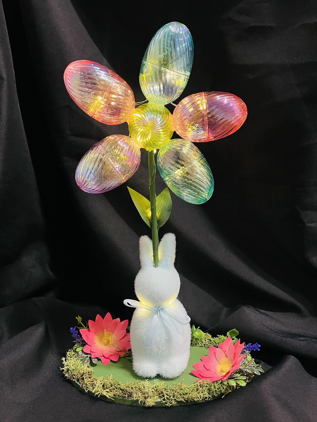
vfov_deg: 67.3
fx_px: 317
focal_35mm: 26
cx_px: 158
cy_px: 211
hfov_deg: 53.1
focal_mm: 5.1
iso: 500
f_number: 1.6
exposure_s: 1/40
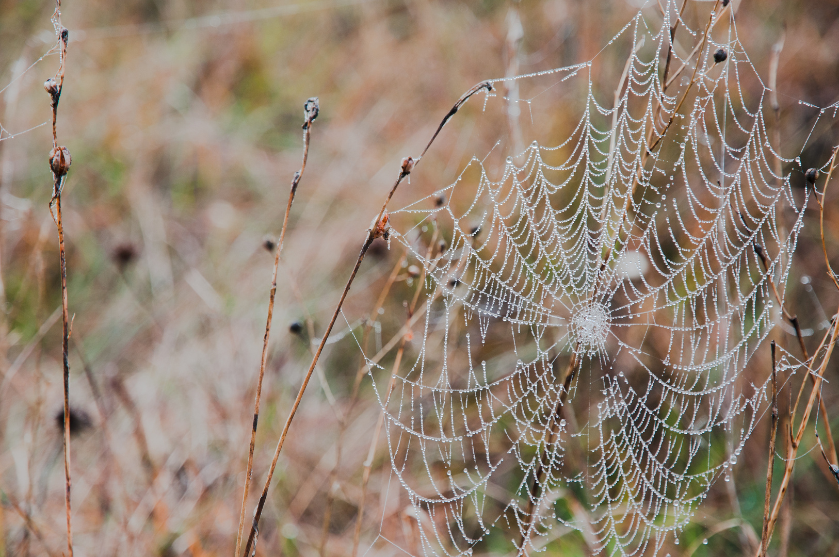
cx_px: 420
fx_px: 2968
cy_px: 278
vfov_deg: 10.7
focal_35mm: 128
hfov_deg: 16.1
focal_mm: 85
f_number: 5.6
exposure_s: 1/100
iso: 200
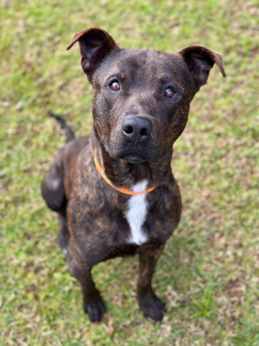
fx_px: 479
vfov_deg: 39.7
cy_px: 173
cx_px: 130
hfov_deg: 30.3
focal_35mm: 48
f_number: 1.78
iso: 80
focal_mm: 6.86
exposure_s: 1/311
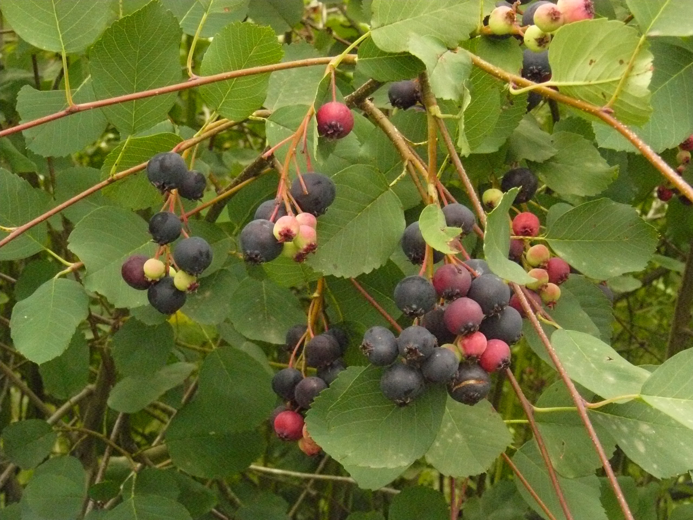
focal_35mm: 99
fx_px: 1982
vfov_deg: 14.9
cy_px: 260
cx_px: 346
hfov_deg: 19.8
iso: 800
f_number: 8
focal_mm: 16.5
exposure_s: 1/125
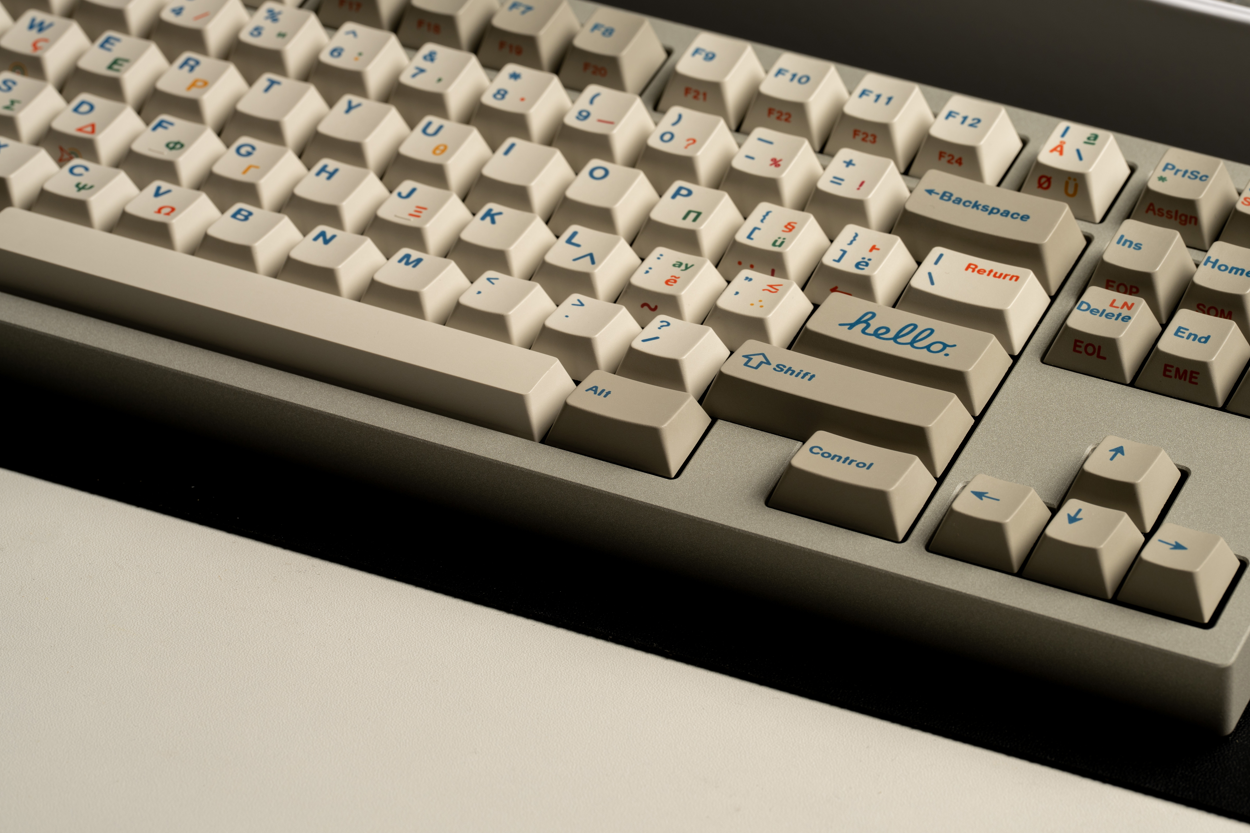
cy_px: 377
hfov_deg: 15.6
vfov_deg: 10.5
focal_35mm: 131
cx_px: 778
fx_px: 4548
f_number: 9
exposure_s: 1/80
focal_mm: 105
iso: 100
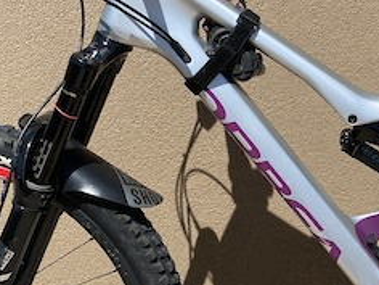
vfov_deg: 16.8
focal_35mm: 88
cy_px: 161
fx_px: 963
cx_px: 377
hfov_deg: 21.5
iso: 32
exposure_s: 1/3401
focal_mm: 4.25
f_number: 1.8
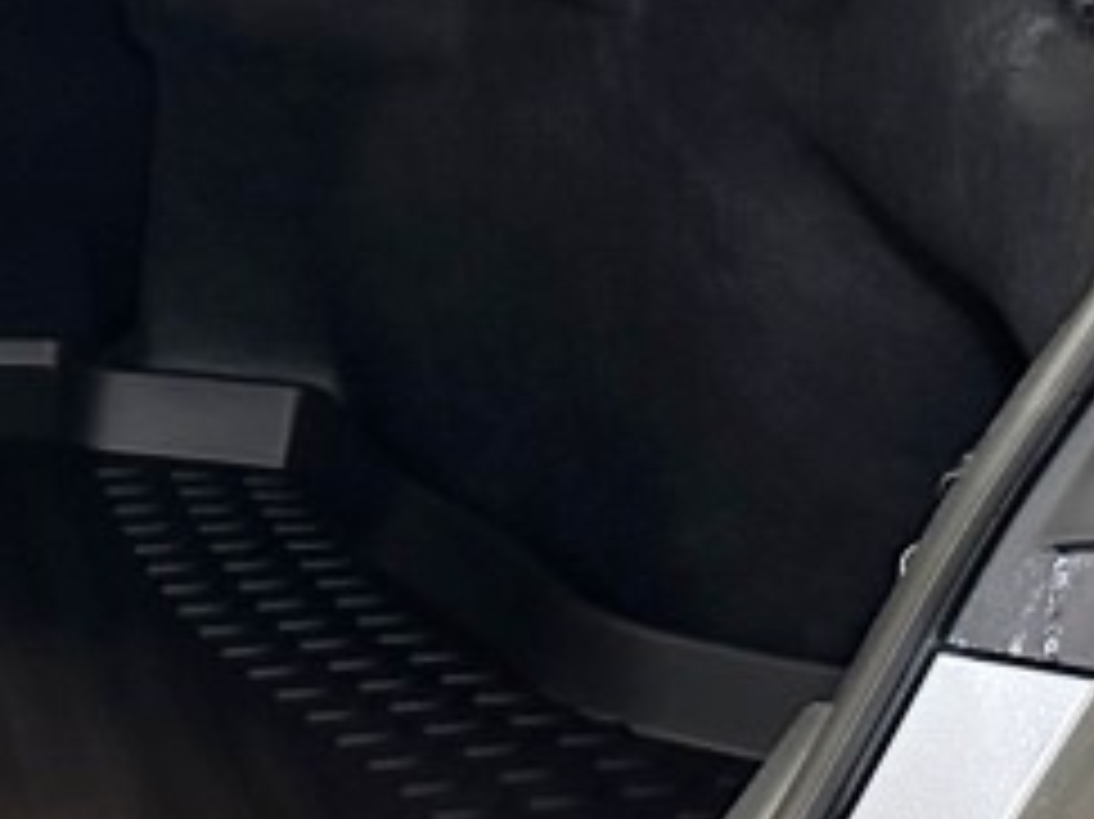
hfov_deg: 17.5
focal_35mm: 101
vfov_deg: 14.6
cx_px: -549
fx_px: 3190
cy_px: 540
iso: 1000
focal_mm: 6.86
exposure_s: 1/40
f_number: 1.78
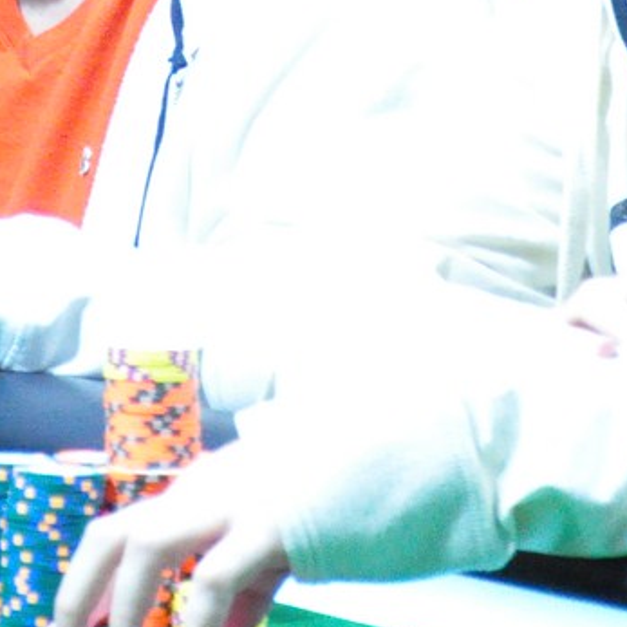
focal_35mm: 478
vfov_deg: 3.7
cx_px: 152
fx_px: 9795
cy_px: -61
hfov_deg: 3.7
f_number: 5.3
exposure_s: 1/80
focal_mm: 80
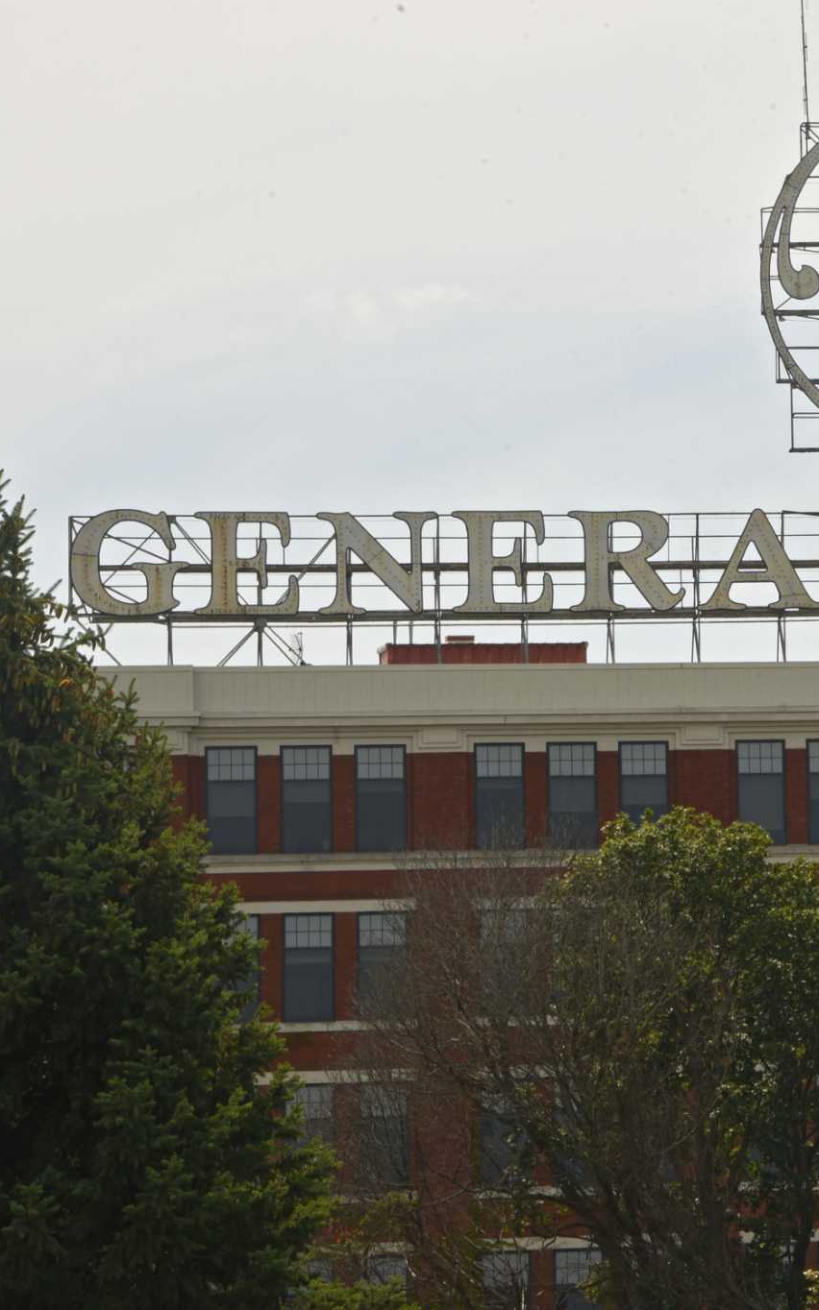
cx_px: 883
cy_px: 655
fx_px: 7932
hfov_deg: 5.9
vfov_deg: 9.5
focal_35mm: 222
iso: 400
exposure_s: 1/160
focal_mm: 145
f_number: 20
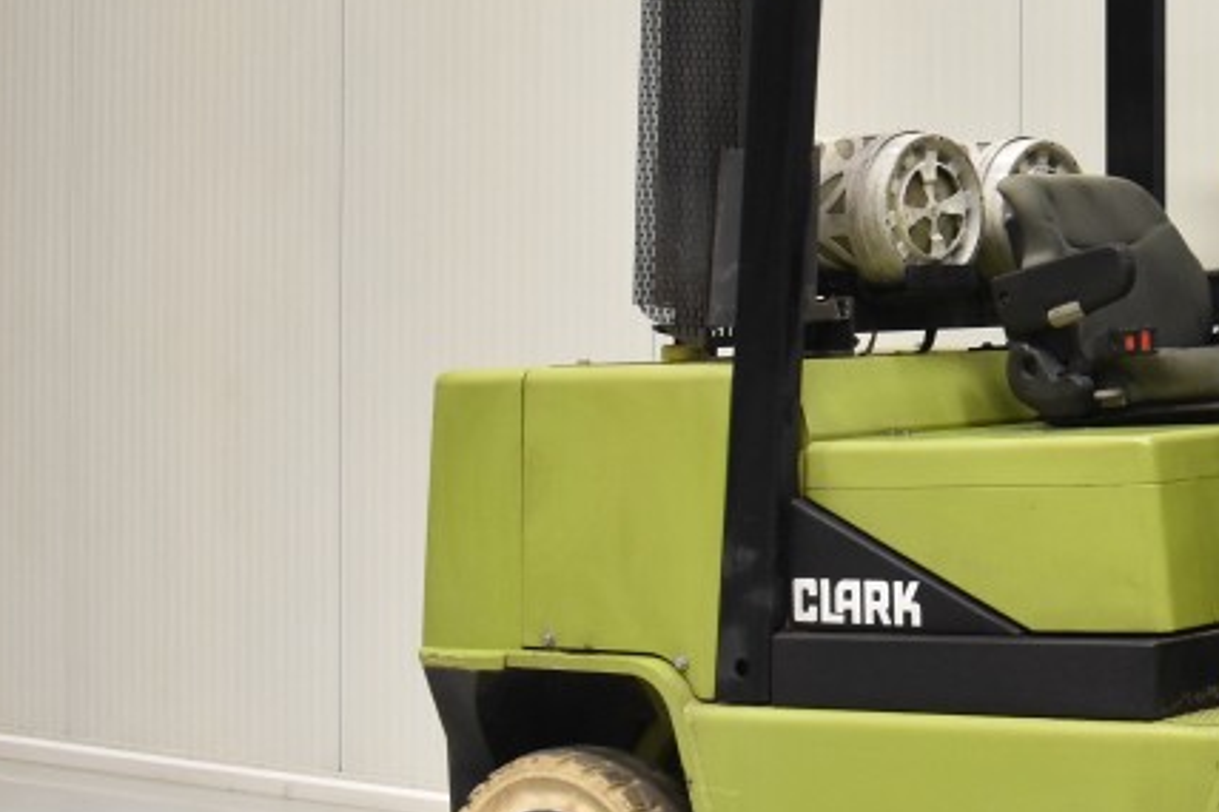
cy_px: 191
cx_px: 1678
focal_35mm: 88
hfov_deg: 20.6
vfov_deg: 15.4
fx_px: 2992
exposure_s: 1/30
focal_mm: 21
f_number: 5.6
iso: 1250
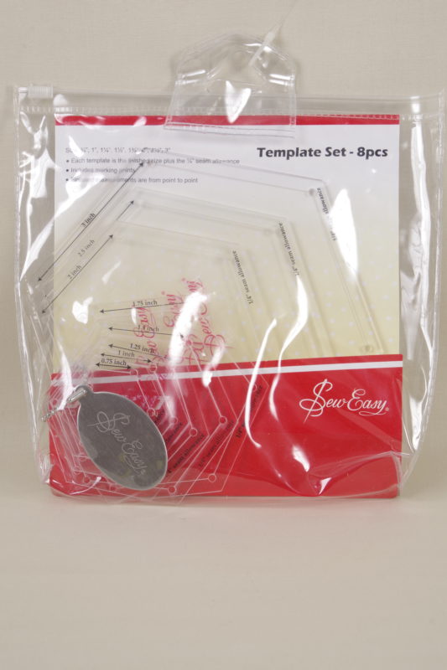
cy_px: 335
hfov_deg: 13.4
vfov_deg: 20.0
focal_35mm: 102
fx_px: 1900
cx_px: 224
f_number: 16
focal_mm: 68
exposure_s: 1/160
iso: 100
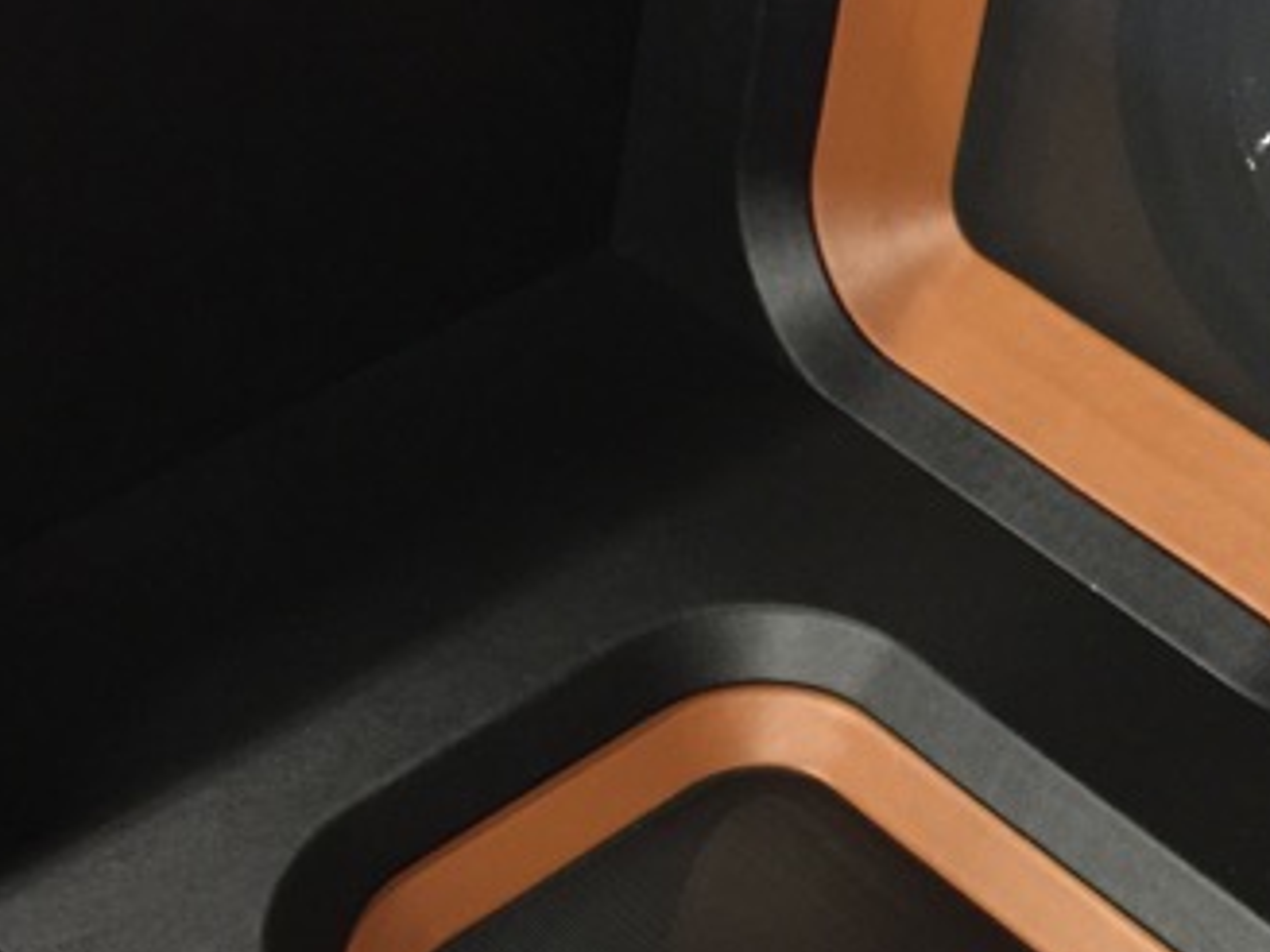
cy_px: 573
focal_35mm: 85
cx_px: 1328
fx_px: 3119
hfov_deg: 22.0
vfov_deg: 17.3
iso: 100
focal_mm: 4.15
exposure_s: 1/4
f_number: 2.2
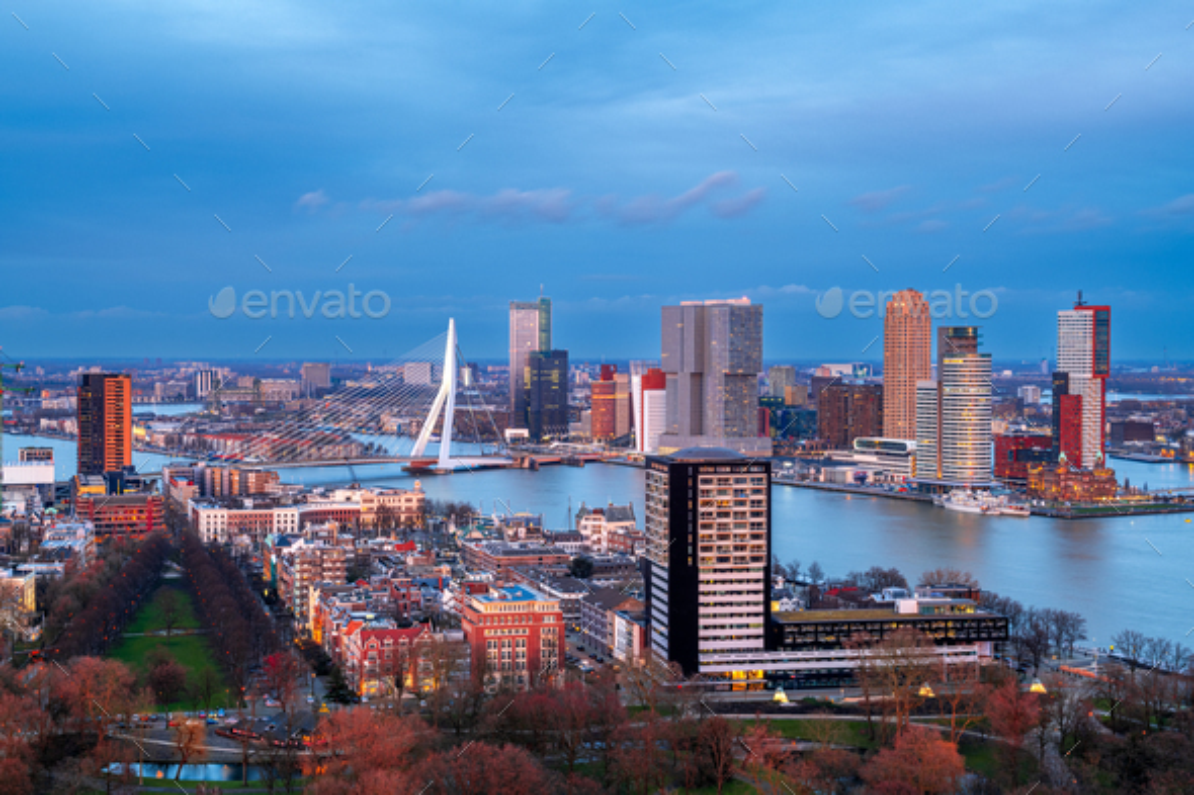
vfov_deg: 27.0
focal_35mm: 50
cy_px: 398
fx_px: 1658
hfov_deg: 39.6
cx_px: 597
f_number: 11
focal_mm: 50
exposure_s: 1/4
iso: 64
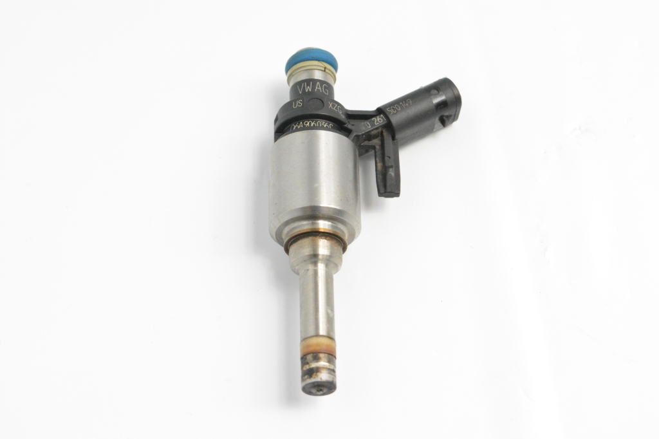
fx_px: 1510
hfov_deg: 24.6
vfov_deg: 16.5
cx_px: 330
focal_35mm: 82
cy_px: 220
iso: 6400
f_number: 10
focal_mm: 55
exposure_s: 1/400
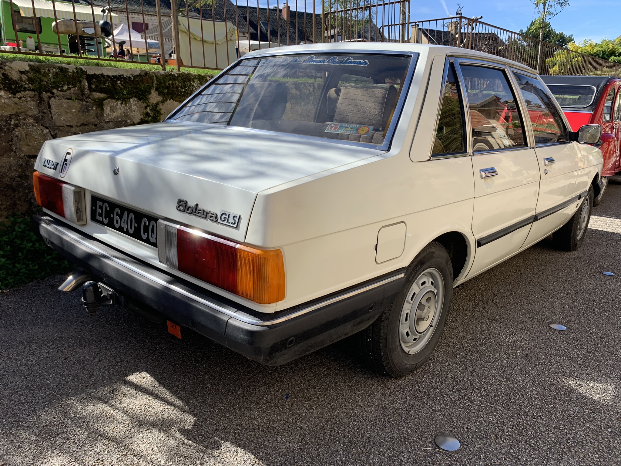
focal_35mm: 26
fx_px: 466
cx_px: 310
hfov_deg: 67.3
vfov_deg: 53.1
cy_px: 233
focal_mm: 4.25
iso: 25
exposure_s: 1/1387
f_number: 1.8
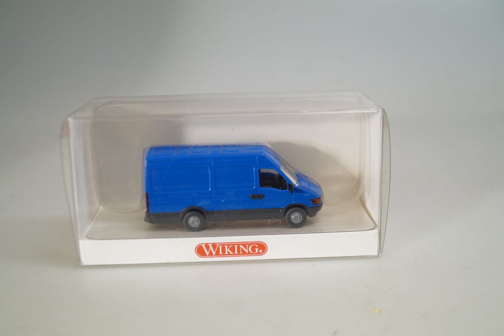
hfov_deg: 43.6
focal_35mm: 45
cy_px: 168
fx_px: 630
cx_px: 252
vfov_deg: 29.9
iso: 640
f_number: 4.5
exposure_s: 1/160
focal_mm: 30
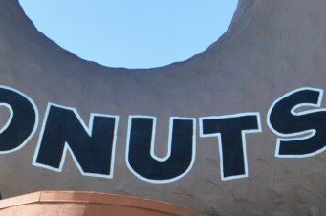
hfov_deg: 17.3
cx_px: 379
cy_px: 56
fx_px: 1030
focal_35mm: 114
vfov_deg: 11.9
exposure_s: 1/250
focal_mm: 18
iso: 180
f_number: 8
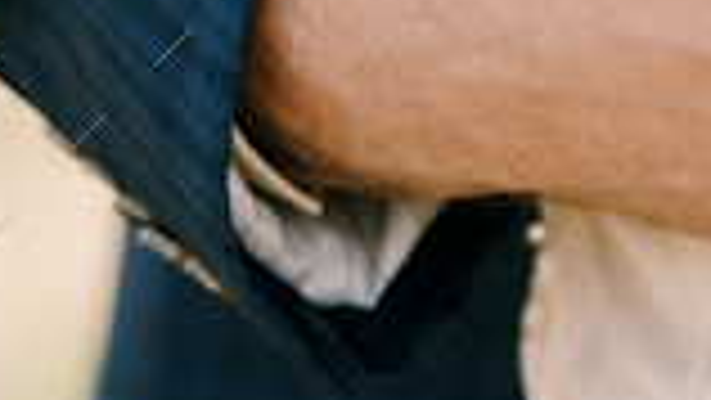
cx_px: 1188
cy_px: -348
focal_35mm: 294
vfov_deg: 4.1
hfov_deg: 7.2
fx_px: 5545
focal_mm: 50
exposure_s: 1/1000
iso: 100
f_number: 1.4
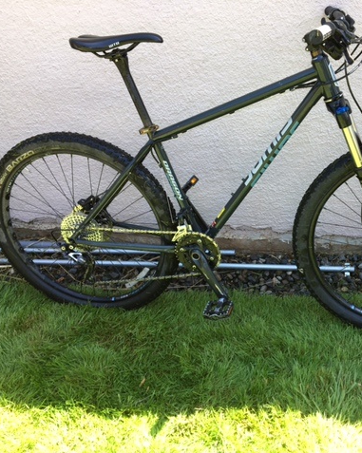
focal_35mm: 38
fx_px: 509
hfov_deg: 38.2
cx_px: 269
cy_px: 227
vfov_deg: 48.0
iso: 32
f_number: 2.2
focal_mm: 4.15
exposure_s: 1/120
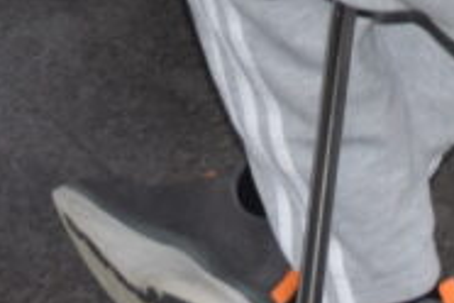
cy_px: -720
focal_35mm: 271
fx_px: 3417
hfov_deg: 7.6
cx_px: 234
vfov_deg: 4.8
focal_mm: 24
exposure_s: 1/100
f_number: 5
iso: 800
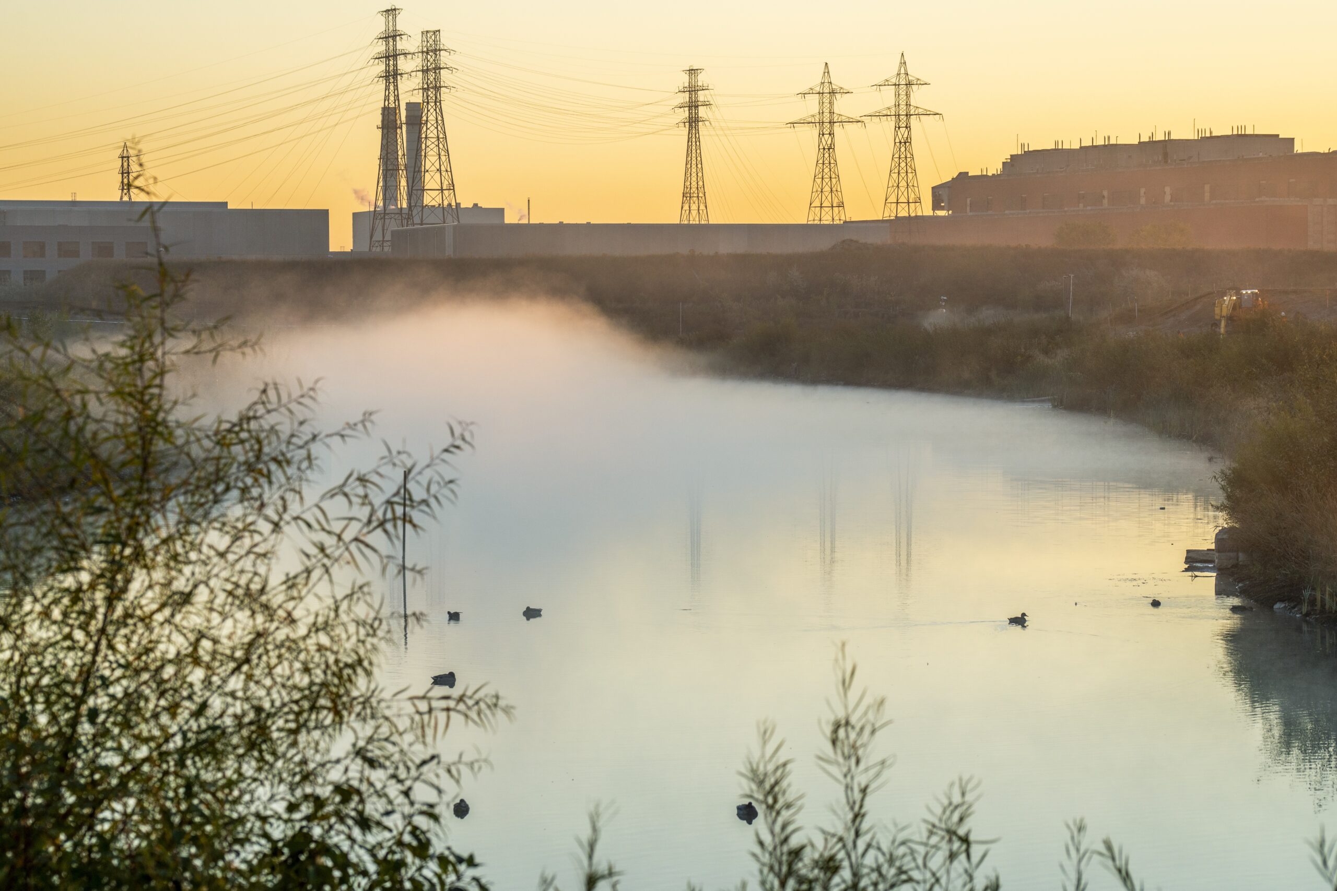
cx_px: 668
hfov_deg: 18.3
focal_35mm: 112
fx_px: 4159
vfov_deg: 12.2
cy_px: 446
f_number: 7.1
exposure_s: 1/320
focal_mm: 112
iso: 400
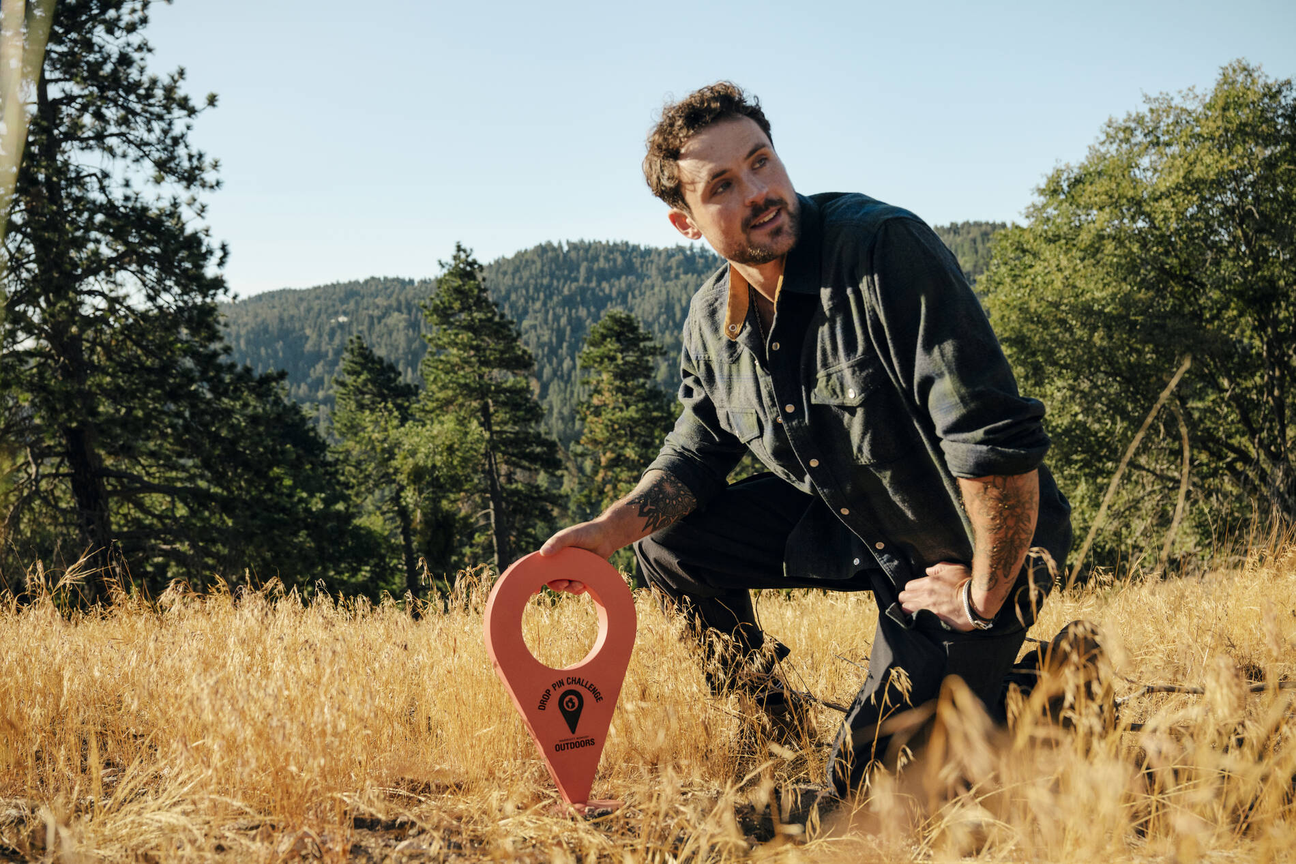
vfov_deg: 43.6
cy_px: 432
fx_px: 1080
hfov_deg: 61.9
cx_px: 648
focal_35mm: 30
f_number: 4.5
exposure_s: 1/5000
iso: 800
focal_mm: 30
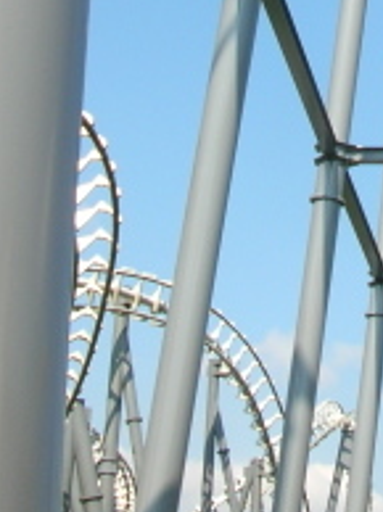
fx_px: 1523
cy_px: -103
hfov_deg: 13.8
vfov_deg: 18.1
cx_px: 494
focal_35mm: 103
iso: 50
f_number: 5.6
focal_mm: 5.8
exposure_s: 1/214
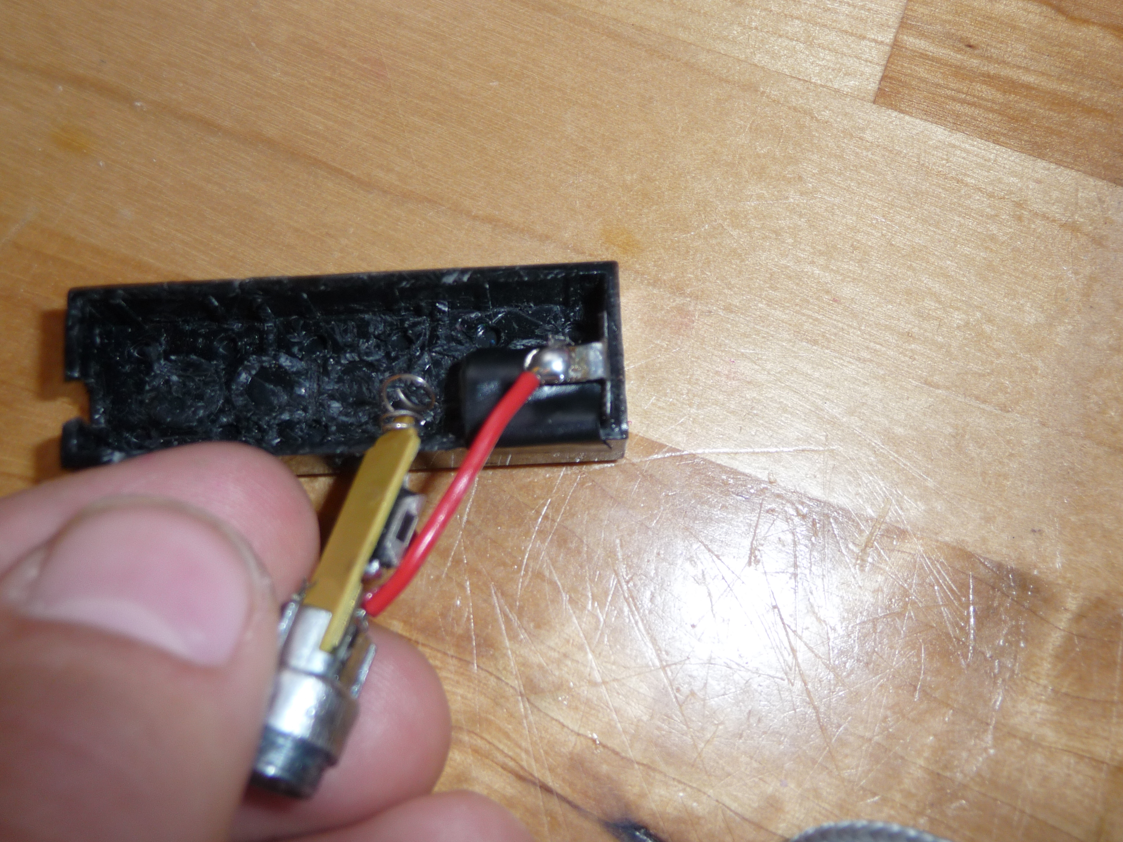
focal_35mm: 40
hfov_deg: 46.8
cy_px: 421
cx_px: 562
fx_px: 1298
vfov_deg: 36.0
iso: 100
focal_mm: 6.7
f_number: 3.9
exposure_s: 1/30
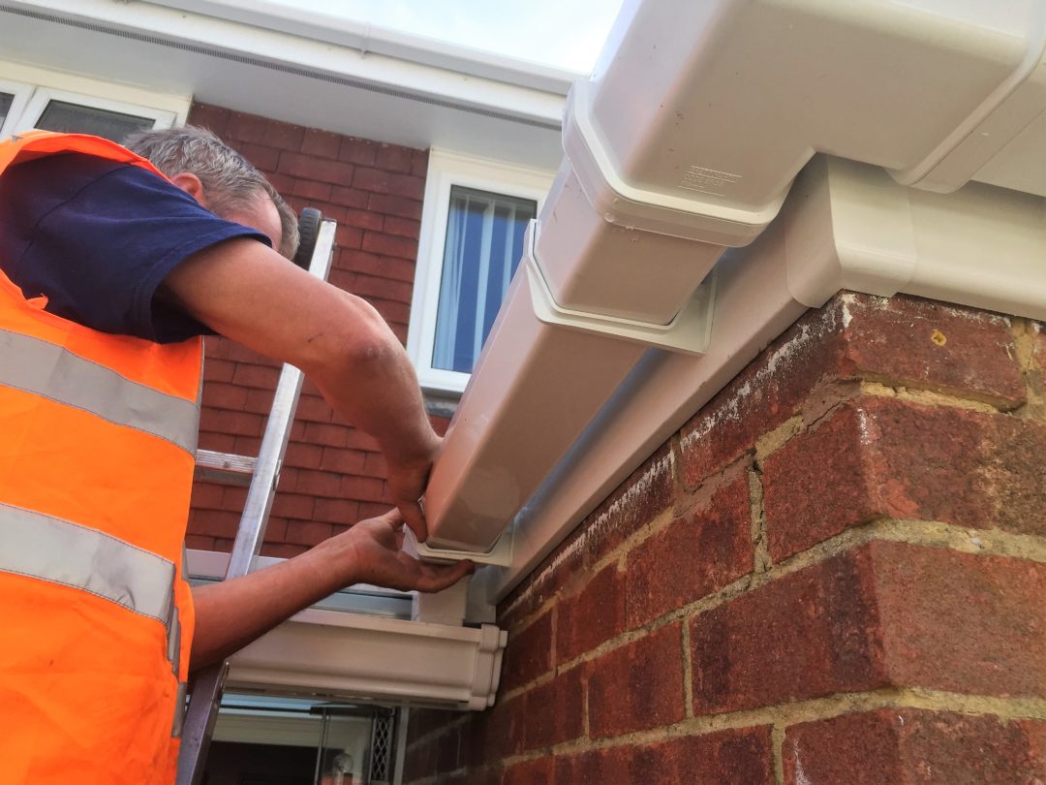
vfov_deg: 48.2
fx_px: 876
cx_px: 523
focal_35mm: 29
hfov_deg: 61.7
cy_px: 392
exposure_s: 1/482
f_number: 2.2
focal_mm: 4.15
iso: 32
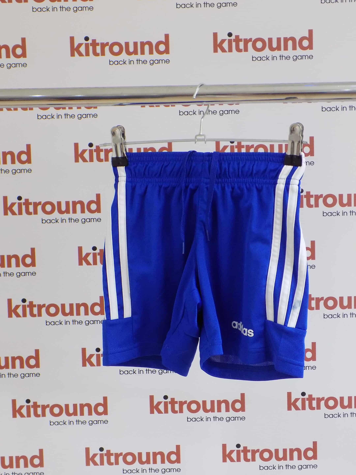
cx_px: 178
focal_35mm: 65
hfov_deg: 22.6
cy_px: 238
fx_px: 891
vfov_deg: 29.8
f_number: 4.1
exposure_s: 1/30
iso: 200
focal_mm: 11.5
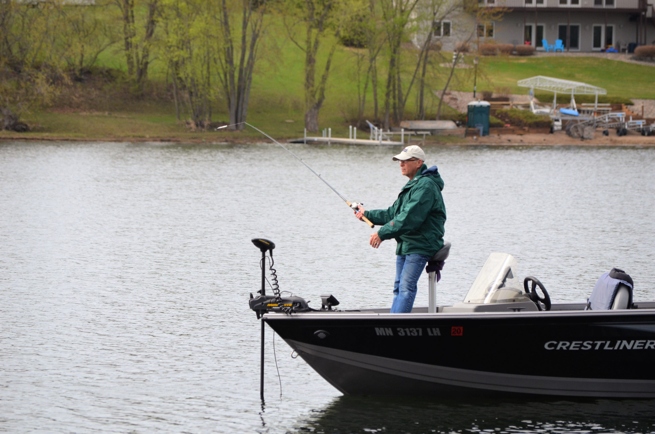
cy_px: 217
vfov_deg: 6.5
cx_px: 328
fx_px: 3813
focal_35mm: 210
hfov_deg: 9.8
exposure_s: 1/1600
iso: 400
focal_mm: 140
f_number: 6.3
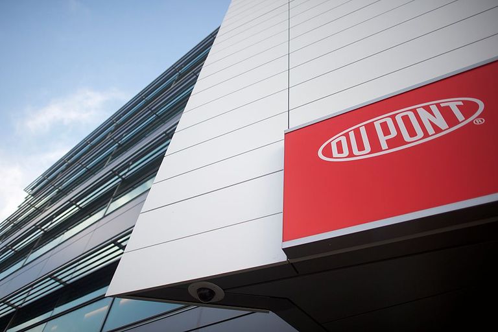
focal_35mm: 24
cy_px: 166
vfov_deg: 53.1
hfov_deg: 73.7
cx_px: 249
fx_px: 332
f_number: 1.4
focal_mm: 24
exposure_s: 1/1250
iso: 50
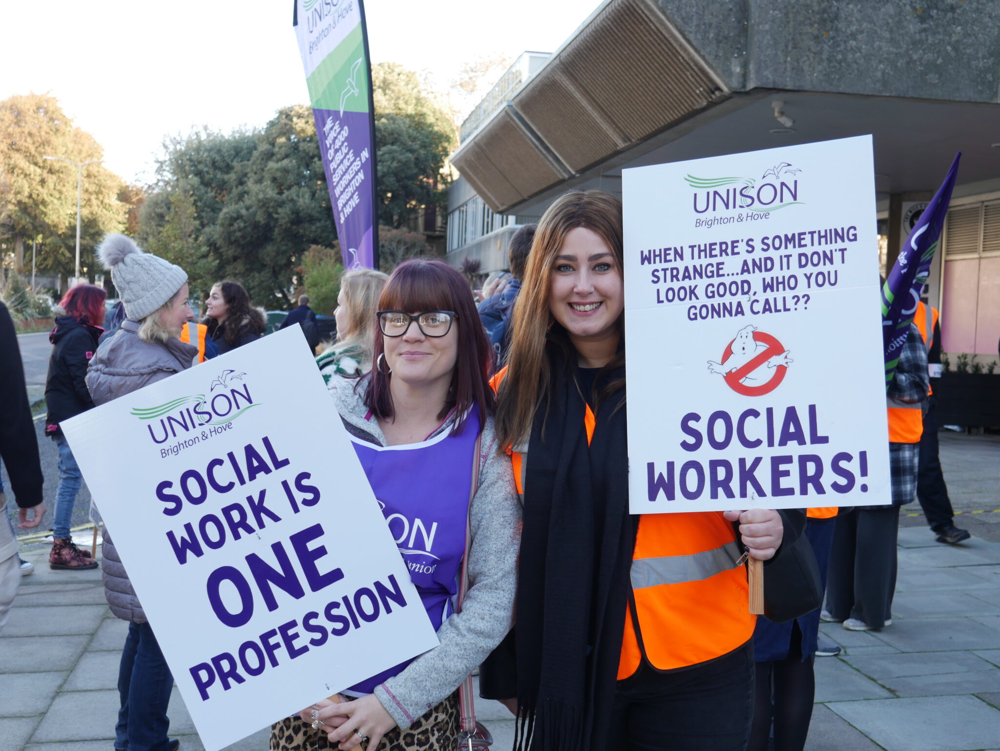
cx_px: 500
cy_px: 376
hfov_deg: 42.9
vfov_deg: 32.9
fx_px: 1272
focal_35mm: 44
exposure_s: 1/60
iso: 200
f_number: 4.7
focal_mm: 22
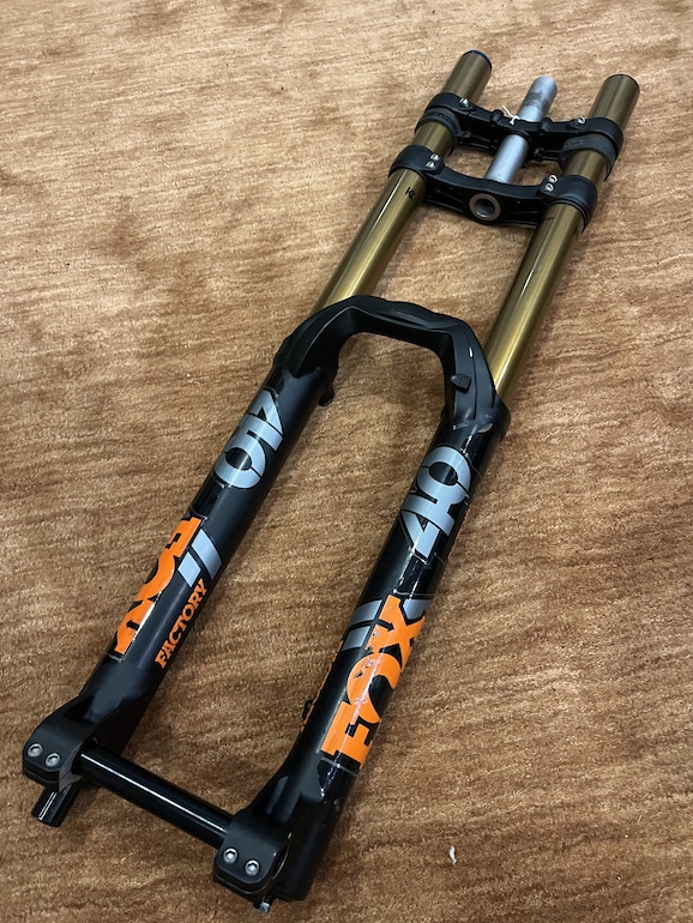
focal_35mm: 27
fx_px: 720
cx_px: 358
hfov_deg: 51.4
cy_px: 469
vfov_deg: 65.3
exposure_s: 1/30
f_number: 1.6
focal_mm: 5.1
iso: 500
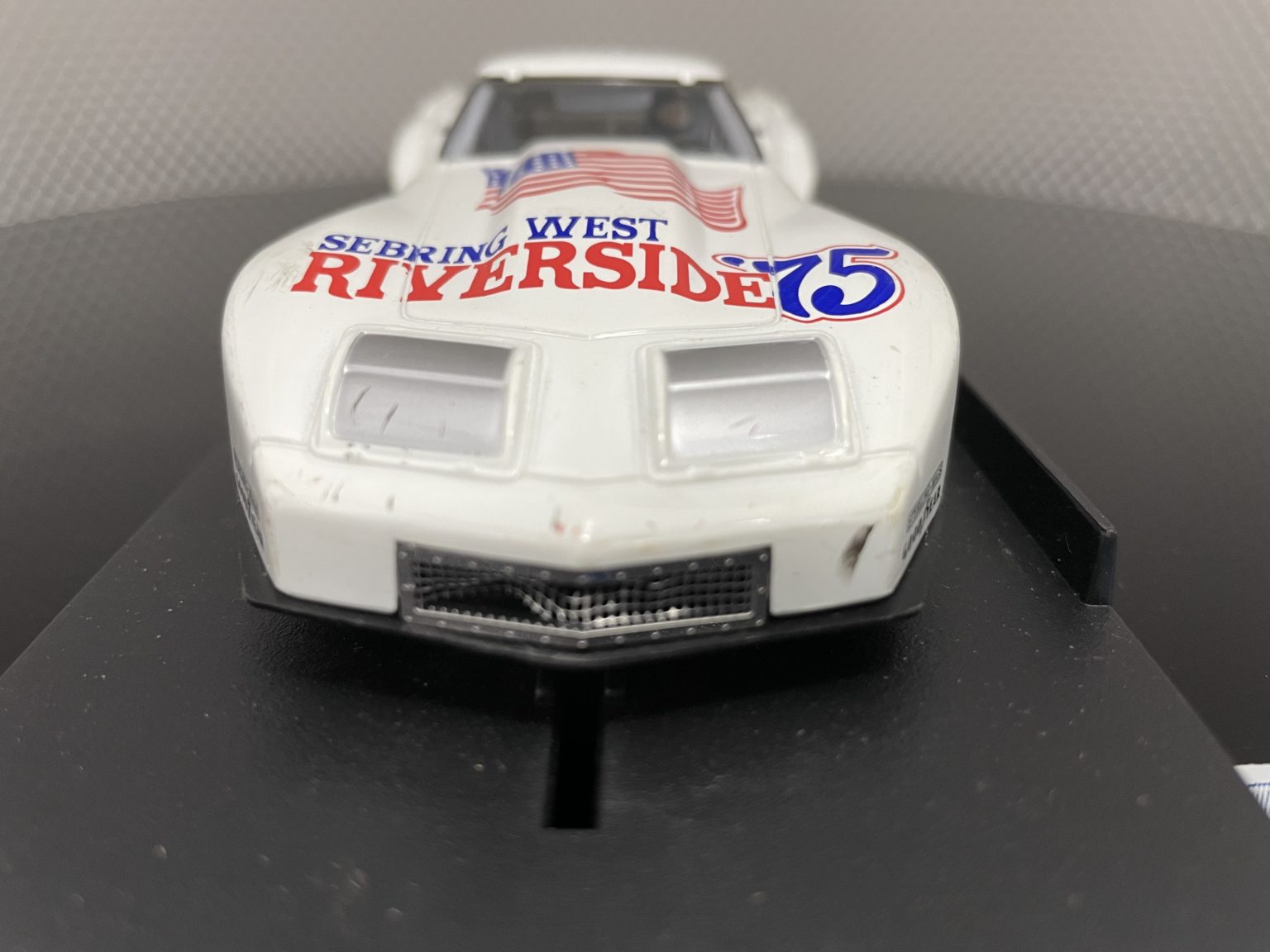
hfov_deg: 67.3
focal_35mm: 26
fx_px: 954
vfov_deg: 53.1
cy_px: 476
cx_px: 635
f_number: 1.6
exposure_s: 1/60
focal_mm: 4.2
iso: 250
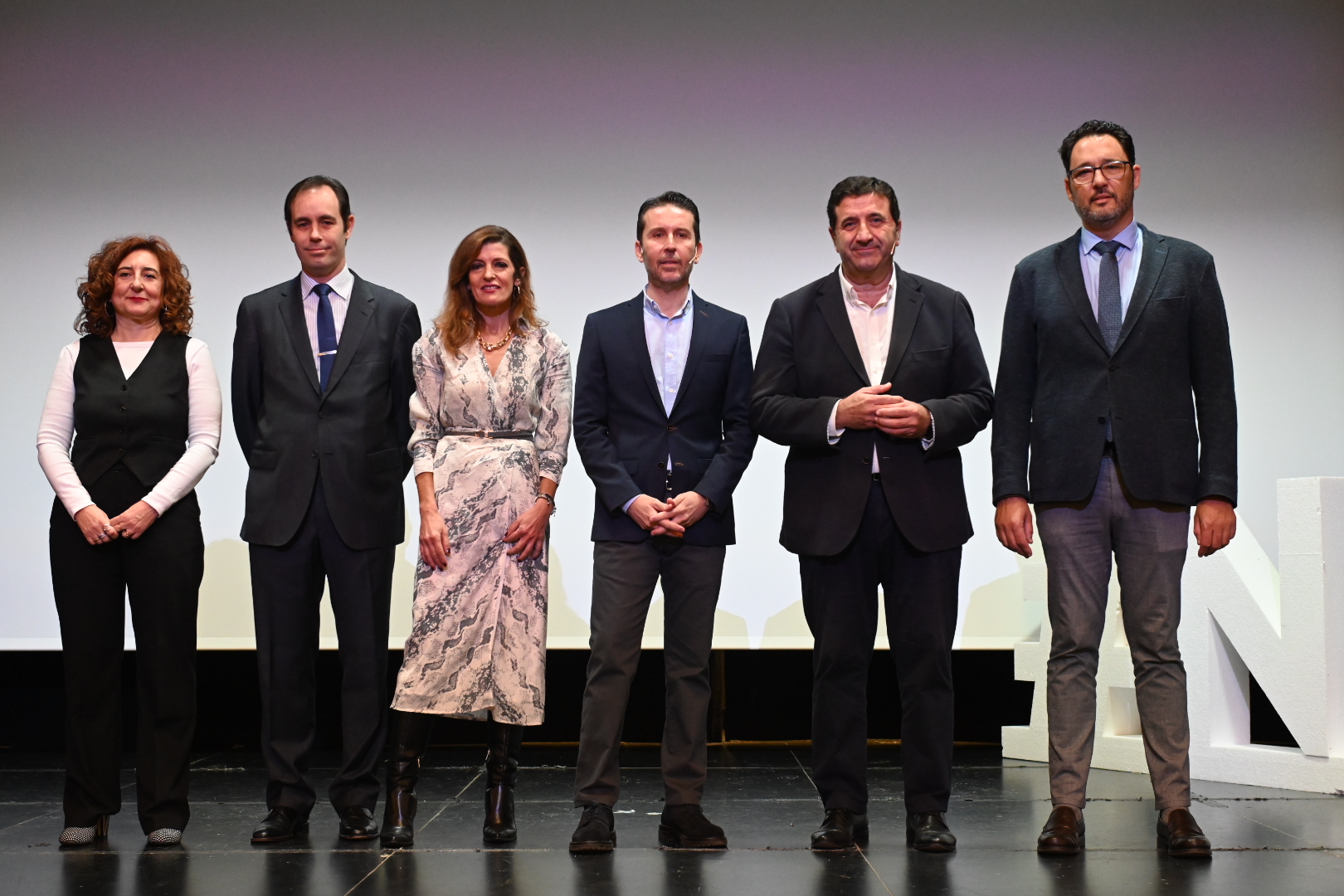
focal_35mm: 52
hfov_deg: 38.2
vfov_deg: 26.0
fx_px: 1941
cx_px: 672
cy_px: 448
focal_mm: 52
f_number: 4.5
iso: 6400
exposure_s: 1/125
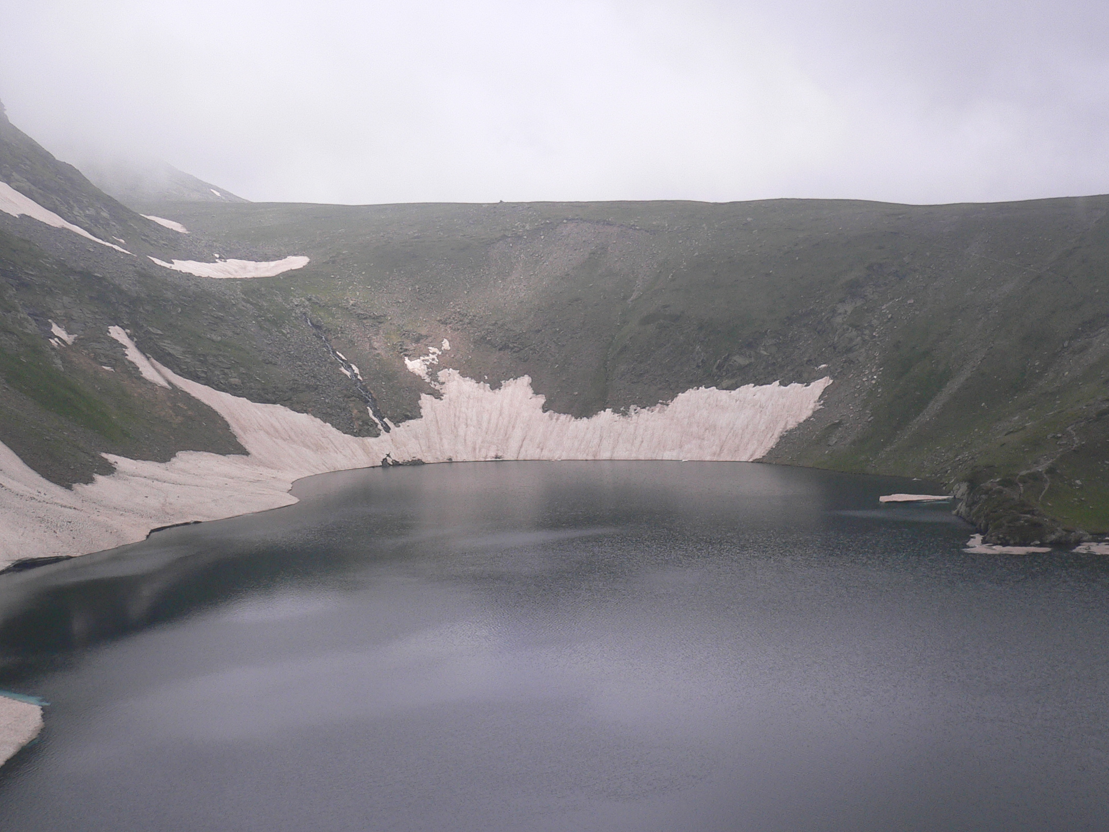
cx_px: 530
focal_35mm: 42
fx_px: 1346
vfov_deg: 34.3
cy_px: 451
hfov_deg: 44.8
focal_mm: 5.8
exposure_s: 1/320
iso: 80
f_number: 5.6
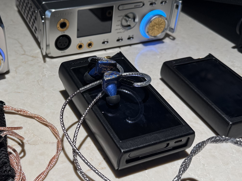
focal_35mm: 48
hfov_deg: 38.8
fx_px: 336
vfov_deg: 30.2
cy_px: 100
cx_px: 66
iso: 64
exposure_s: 1/100
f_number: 1.78
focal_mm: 6.76
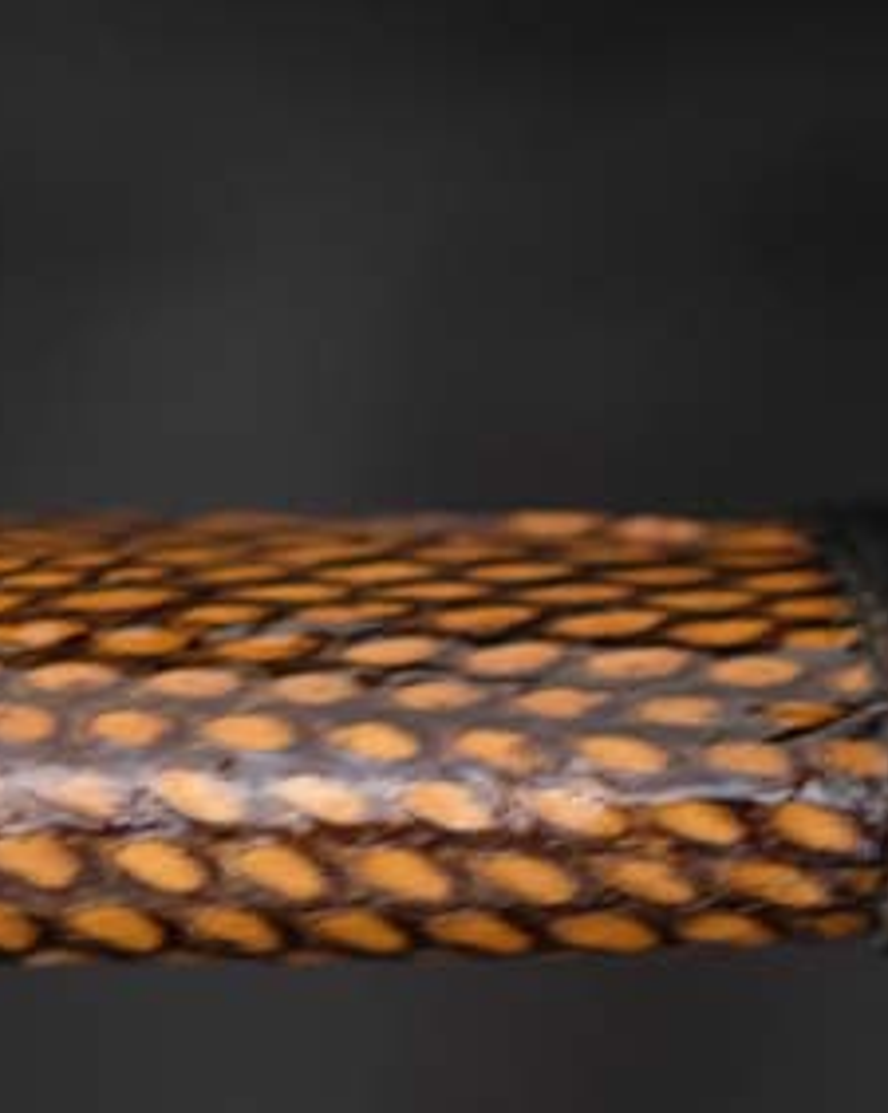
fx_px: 11846
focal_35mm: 360
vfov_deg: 5.4
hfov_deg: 4.2
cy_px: 876
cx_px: -817
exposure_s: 1/8
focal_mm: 60
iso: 320
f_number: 2.4
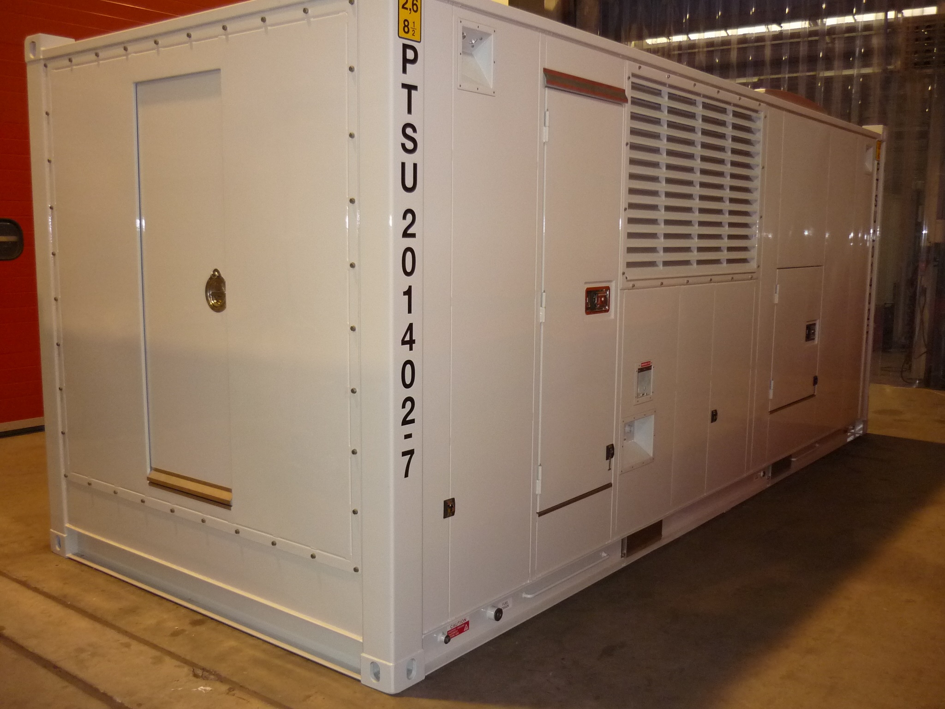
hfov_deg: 55.4
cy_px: 354
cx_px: 472
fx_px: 901
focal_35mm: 33
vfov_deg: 42.9
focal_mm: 5.5
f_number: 2.8
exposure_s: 1/30
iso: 320
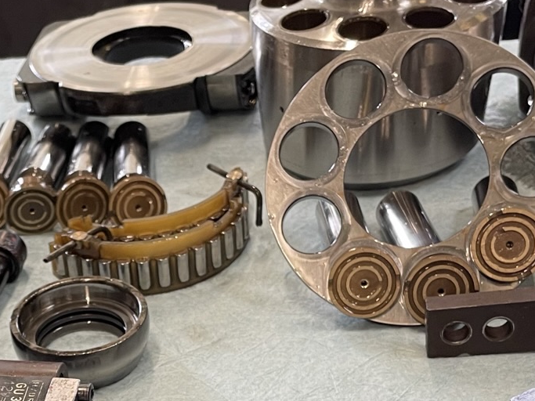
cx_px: 42
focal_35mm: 78
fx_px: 1205
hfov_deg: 24.2
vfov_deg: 18.0
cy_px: 467
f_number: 1.6
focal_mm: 4.2
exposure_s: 1/50
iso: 64
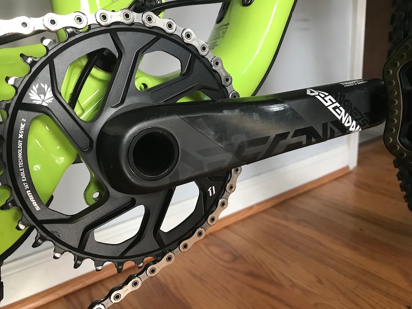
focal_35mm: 28
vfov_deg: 49.7
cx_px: 206
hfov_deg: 63.4
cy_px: 154
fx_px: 333
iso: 50
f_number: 1.8
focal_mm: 3.99
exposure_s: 1/15
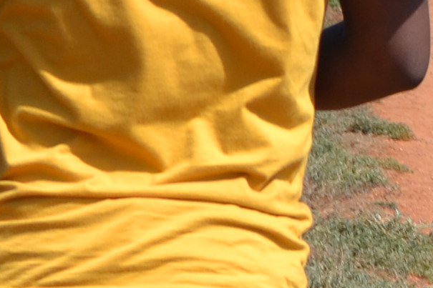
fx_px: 4124
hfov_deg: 5.9
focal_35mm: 343
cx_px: 853
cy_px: 296
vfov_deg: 4.0
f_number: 8
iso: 100
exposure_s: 1/250
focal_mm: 30
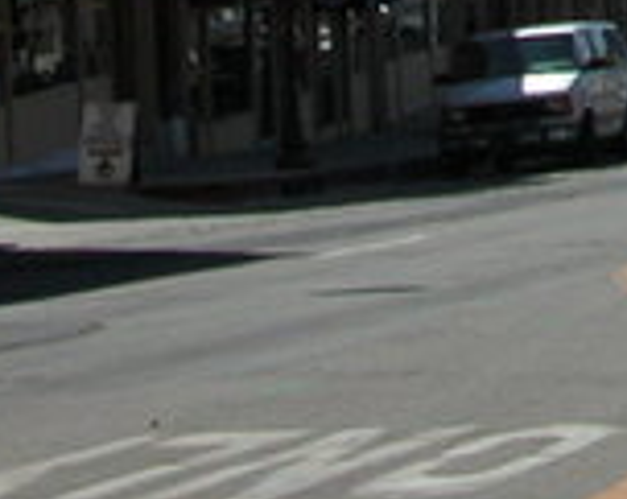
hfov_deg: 8.4
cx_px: 1398
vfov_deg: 6.7
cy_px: -751
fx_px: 4001
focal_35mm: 216
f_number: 6.3
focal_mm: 8.9
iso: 100
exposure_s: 1/419
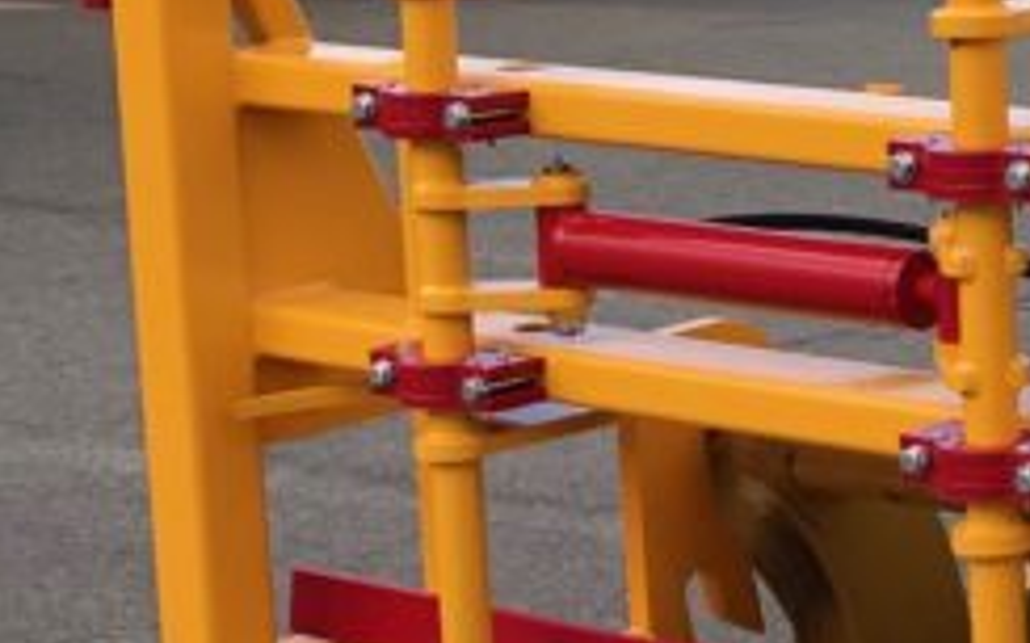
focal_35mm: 124
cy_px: 185
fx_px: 3480
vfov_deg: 10.5
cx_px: 1774
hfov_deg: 14.9
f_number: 1.8
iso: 20
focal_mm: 3.99
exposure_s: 1/706
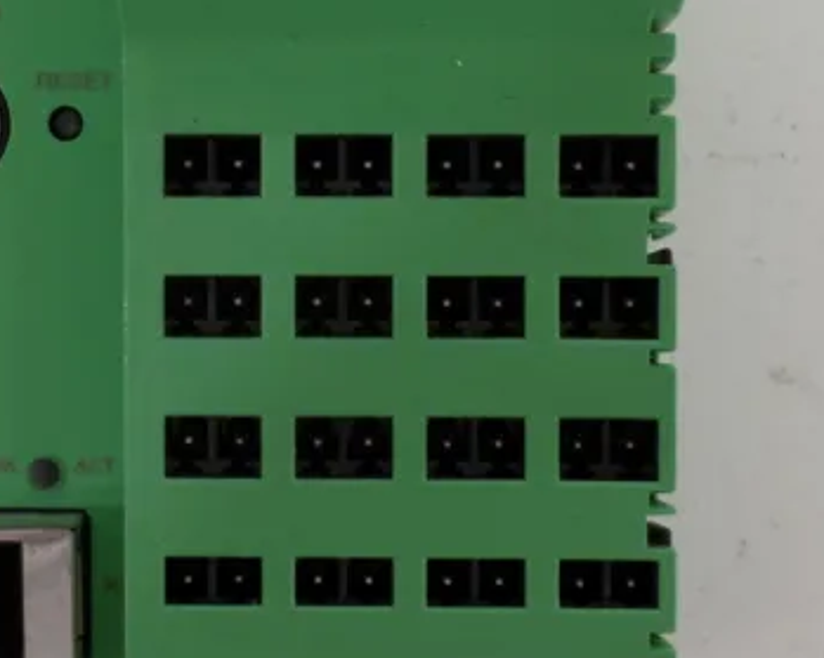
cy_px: 156
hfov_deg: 29.8
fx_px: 1536
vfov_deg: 23.9
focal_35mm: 63
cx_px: 275
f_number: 2.5
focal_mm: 4.5
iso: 100
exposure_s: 1/30
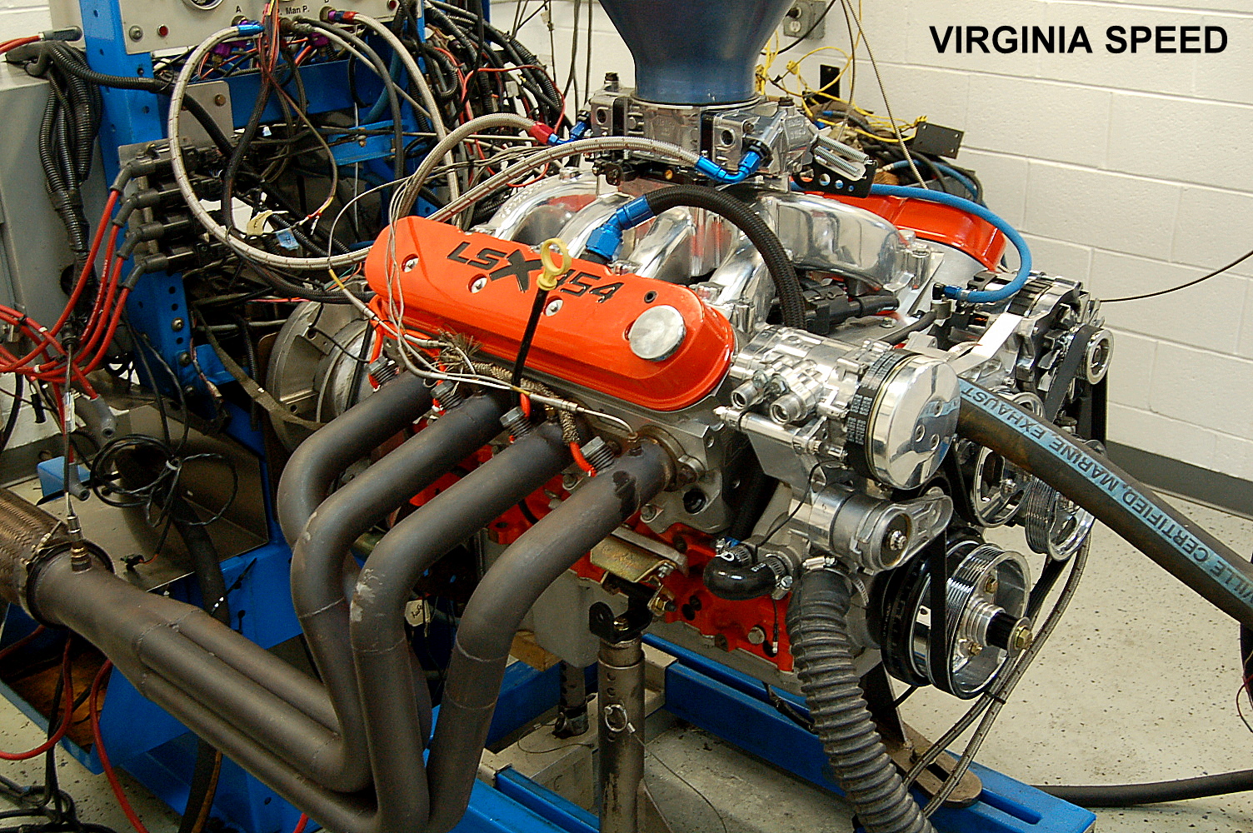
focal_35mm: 39
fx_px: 1356
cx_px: 626
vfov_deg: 34.1
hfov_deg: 49.6
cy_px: 416
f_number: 6.3
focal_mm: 26
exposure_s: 1/13
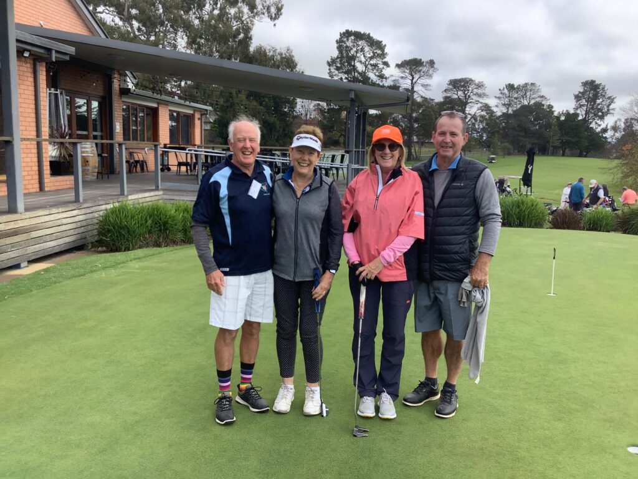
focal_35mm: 31
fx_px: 571
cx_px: 319
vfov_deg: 45.4
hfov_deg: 58.4
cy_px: 240
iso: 25
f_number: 2.4
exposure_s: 1/319
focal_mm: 3.3
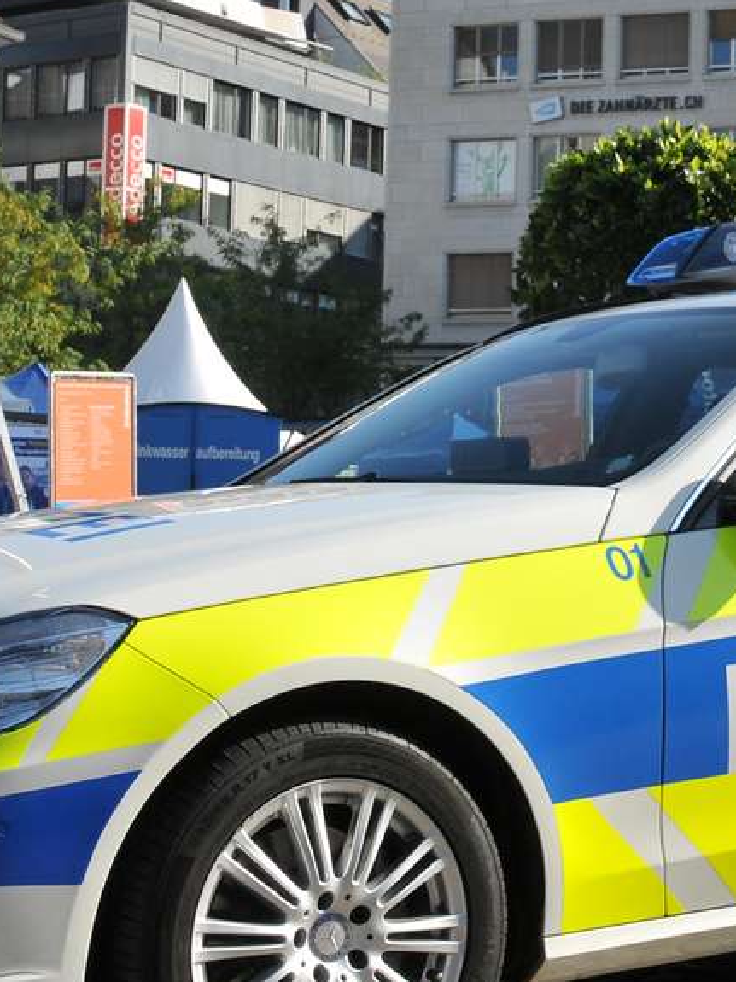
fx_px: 2194
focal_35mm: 77
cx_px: 560
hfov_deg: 18.9
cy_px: 441
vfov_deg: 25.2
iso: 200
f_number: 8
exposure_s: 1/250
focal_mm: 19
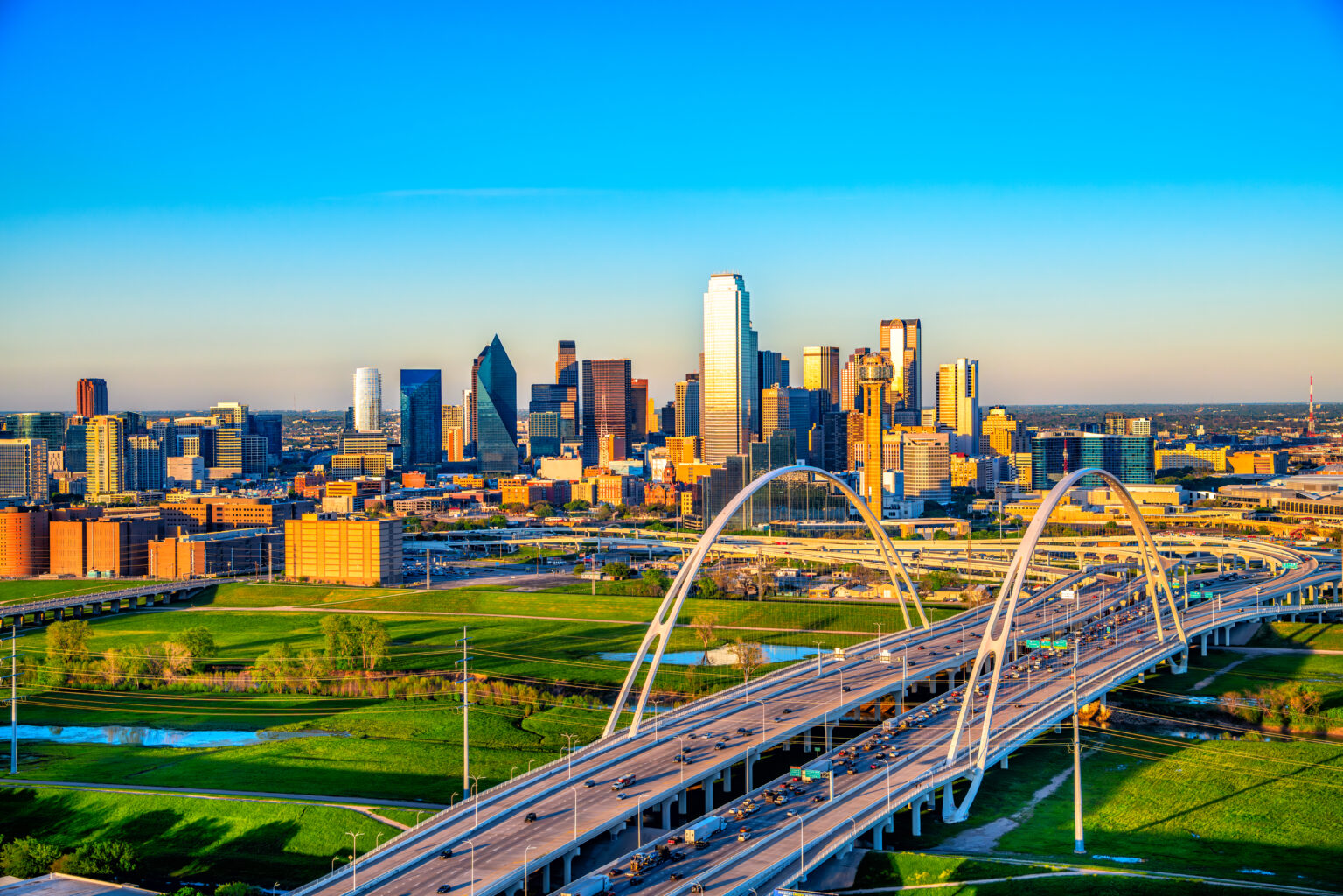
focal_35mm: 52
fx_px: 1940
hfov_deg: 38.2
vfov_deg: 26.0
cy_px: 448
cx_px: 672
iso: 500
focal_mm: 52
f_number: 5.6
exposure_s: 1/1000
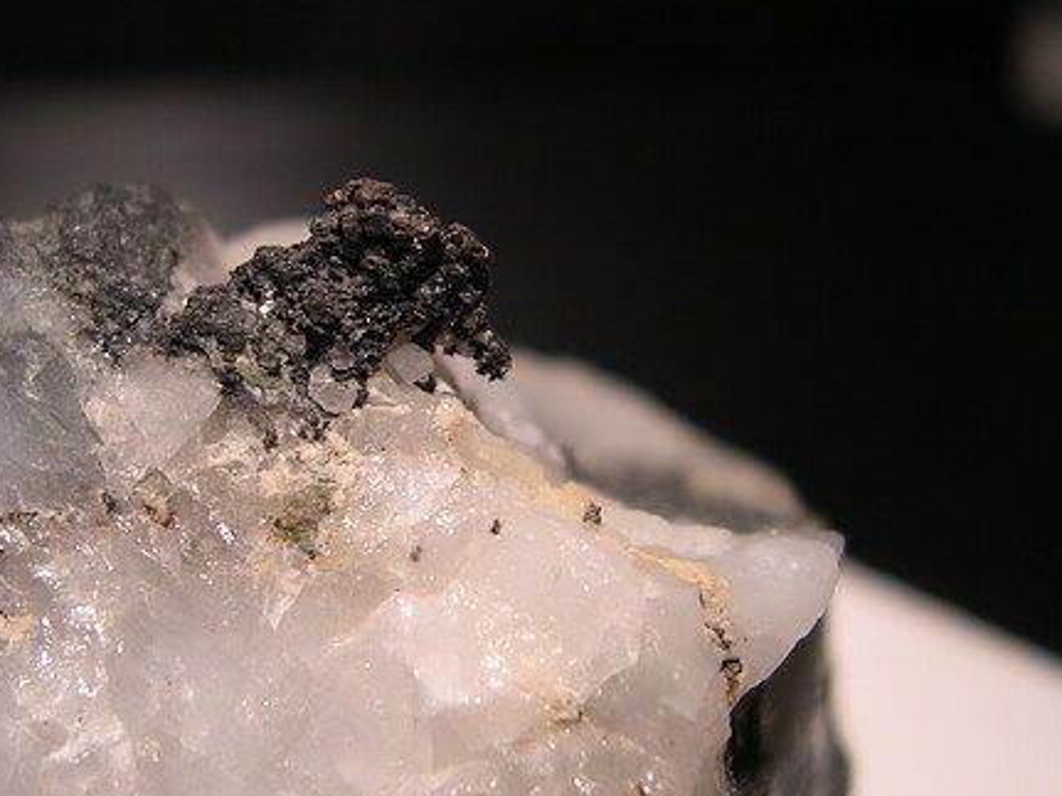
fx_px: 1656
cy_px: 354
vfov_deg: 27.0
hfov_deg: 35.3
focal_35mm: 54
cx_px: 384
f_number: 2.8
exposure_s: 1/31.2
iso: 100
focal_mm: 8
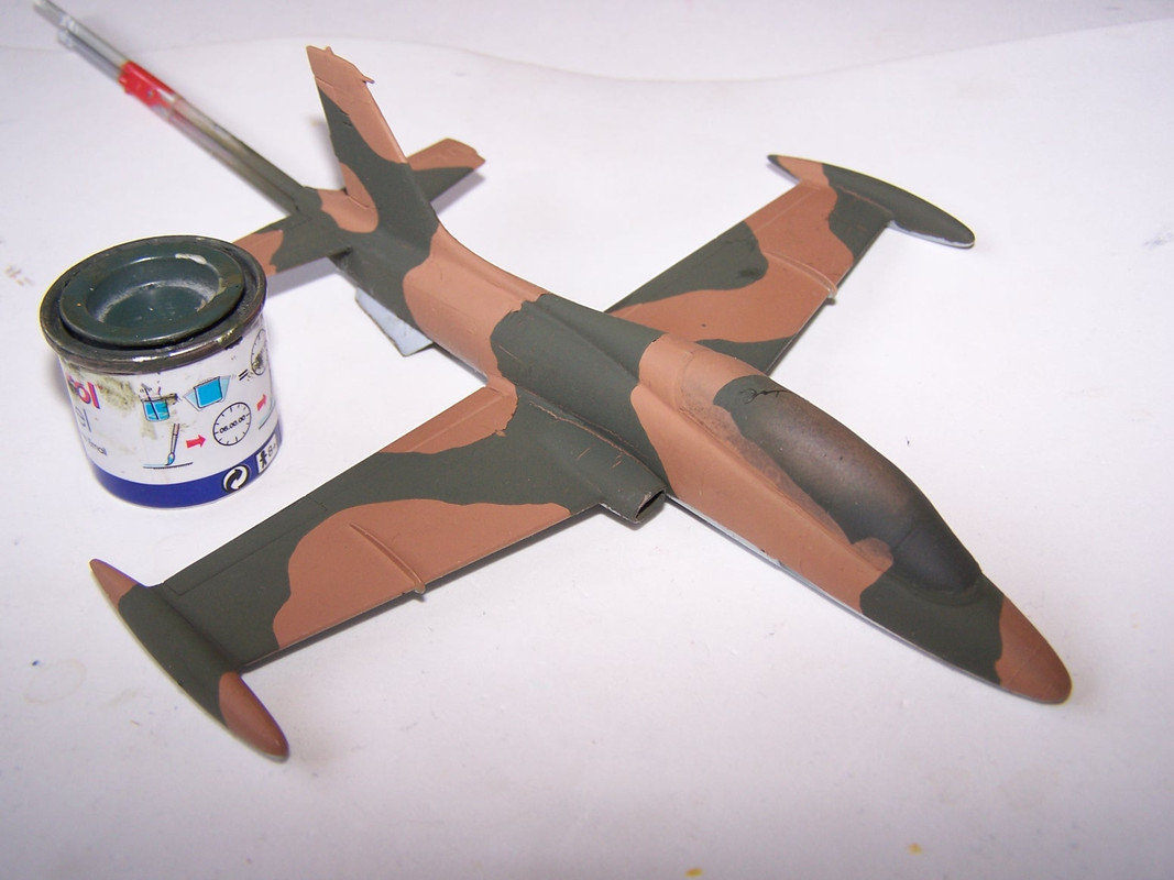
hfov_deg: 49.0
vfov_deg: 37.7
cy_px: 440
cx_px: 587
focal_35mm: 38
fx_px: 1289
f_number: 2.8
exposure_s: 1/90
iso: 80
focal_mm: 6.3
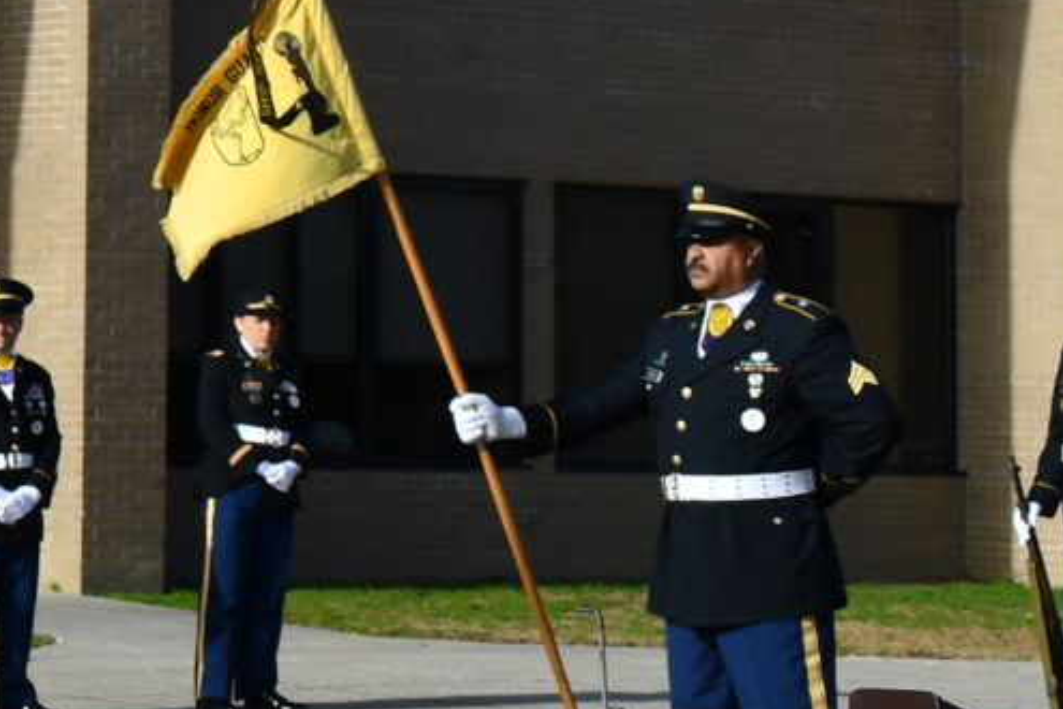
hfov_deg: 12.6
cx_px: -666
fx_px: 4517
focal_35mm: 153
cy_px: -175
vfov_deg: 8.8
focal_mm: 25
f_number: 9
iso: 100
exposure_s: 1/320
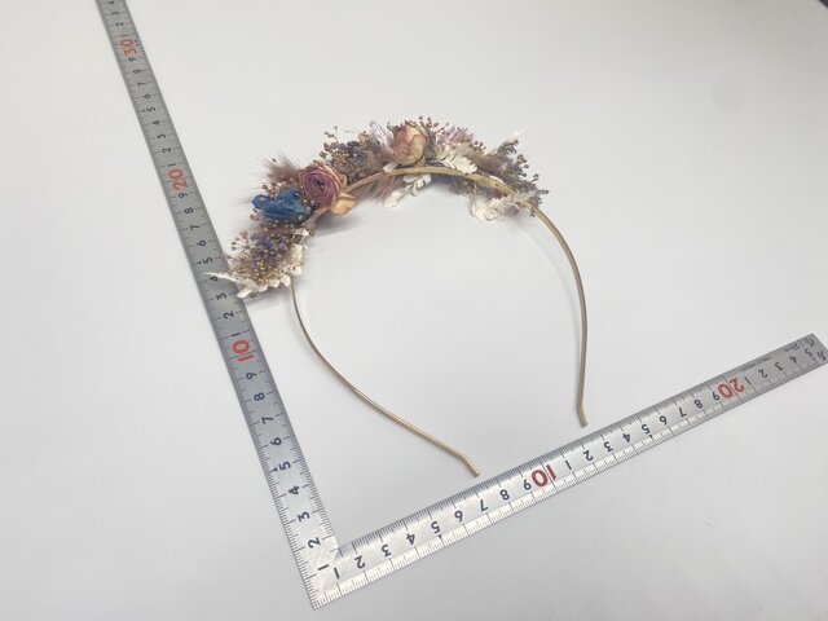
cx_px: 414
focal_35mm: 26
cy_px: 310
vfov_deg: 53.1
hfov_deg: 67.3
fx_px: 622
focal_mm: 4.25
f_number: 1.8
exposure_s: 1/222
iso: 32
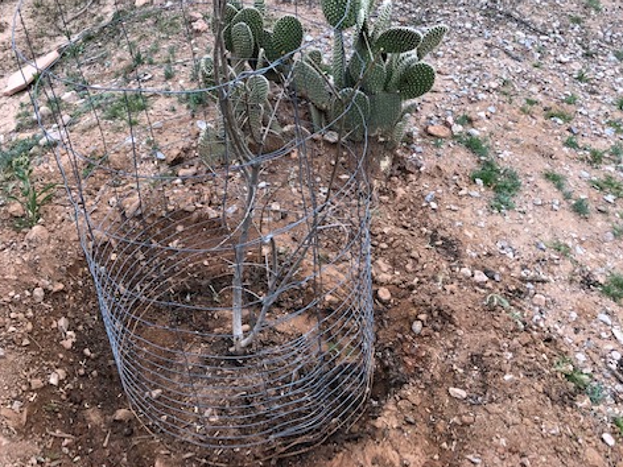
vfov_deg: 37.4
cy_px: 162
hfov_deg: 48.9
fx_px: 684
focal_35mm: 38
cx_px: 273
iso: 25
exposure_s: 1/40
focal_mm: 3.99
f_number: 1.8
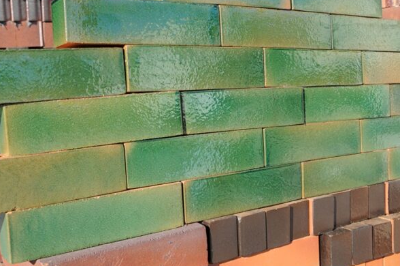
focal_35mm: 47
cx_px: 186
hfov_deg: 42.0
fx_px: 521
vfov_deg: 28.4
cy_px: 98
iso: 200
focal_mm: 24
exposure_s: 1/250
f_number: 8
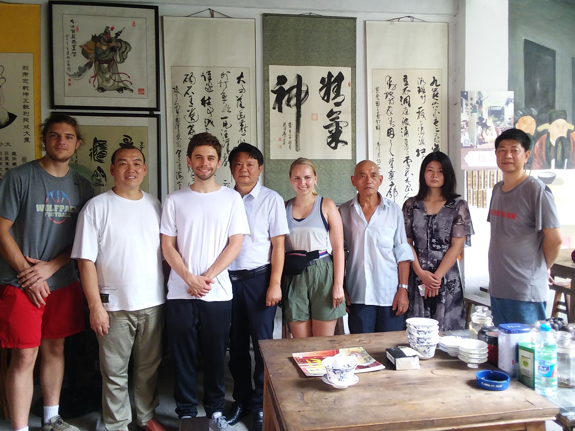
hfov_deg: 61.7
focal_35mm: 29
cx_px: 288
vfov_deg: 48.2
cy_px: 216
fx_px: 482
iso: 64
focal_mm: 2.47
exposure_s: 1/30
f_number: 1.9
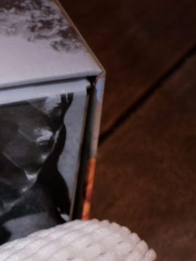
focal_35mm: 219
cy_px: 351
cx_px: -264
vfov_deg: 8.9
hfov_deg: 6.5
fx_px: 1652
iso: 1600
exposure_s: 1/15
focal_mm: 35
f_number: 4
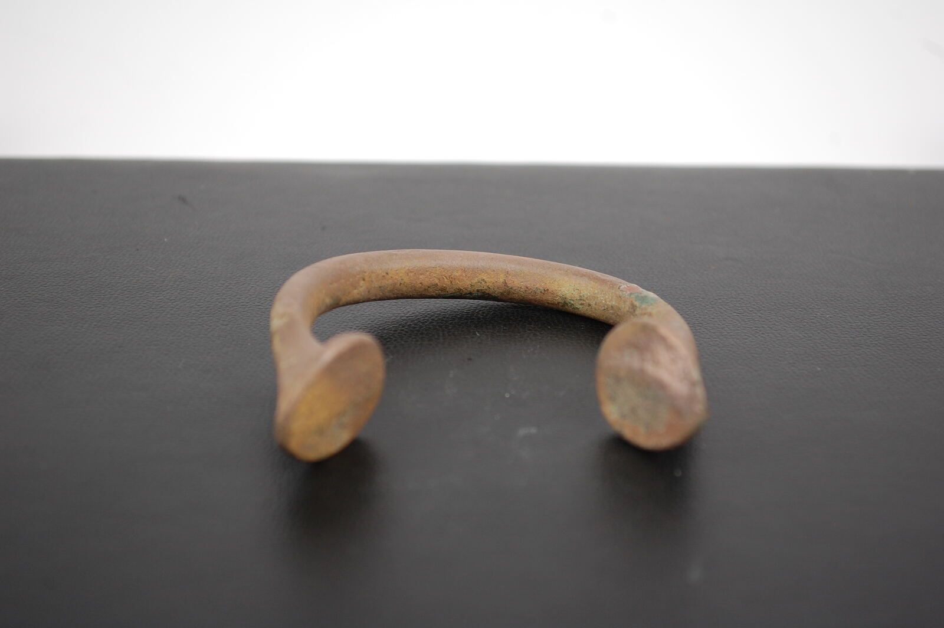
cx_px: 472
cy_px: 314
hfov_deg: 28.1
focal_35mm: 72
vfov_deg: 18.9
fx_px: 1886
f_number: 5.6
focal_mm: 48
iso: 320
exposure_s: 1/125
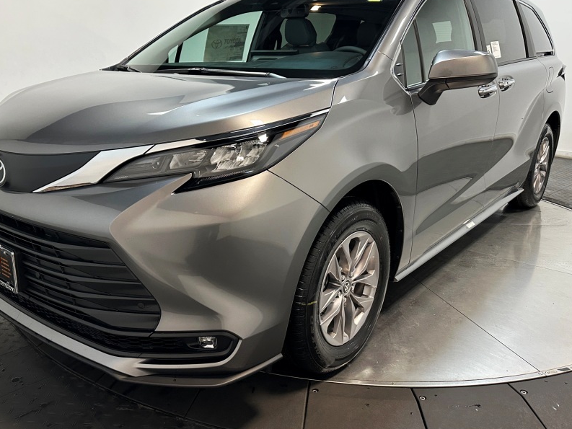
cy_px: 197
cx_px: 246
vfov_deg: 45.4
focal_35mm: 31
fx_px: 512
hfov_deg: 58.1
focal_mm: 6.86
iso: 400
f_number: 1.78
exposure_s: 1/60
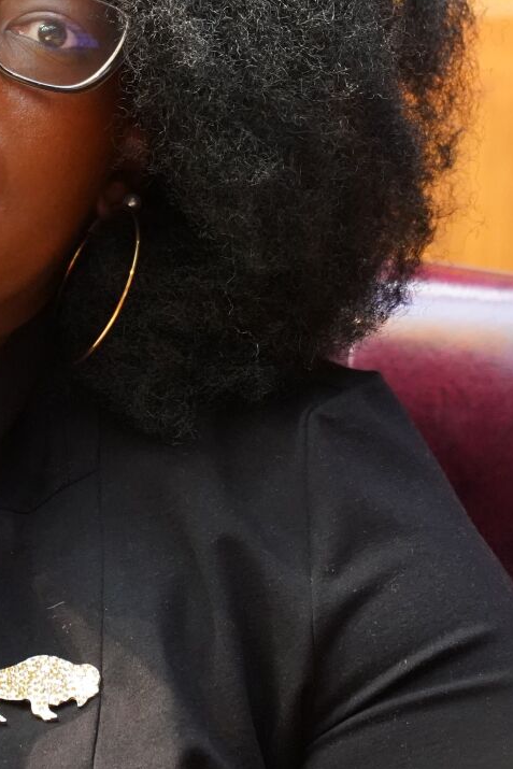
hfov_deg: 1.4
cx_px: 55
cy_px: 218
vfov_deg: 2.1
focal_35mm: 986
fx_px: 21064
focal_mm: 400
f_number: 5.6
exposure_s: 1/60
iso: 6400
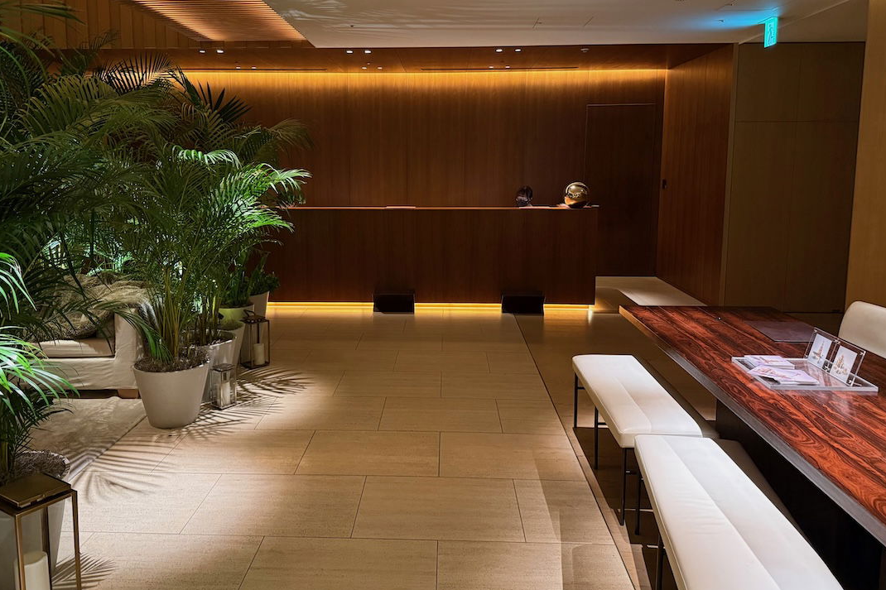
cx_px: 413
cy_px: 259
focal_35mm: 28
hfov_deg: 65.4
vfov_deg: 46.3
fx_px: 689
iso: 640
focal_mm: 6.76
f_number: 1.78
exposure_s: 1/50
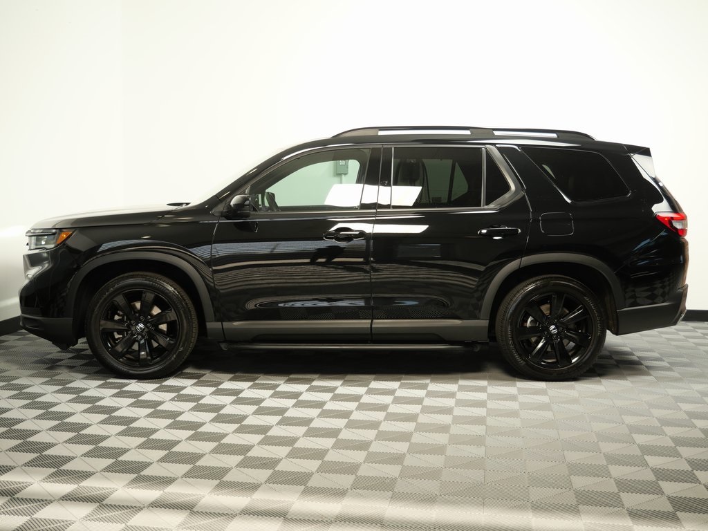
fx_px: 818
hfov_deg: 46.8
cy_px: 266
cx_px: 354
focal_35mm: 40
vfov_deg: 36.0
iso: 250
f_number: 4.1
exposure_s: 1/200
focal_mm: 20
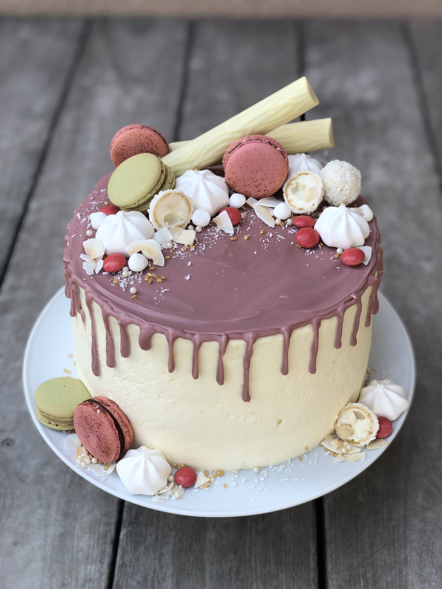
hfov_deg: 28.0
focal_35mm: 52
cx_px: 221
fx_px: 885
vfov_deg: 36.8
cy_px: 294
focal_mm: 6
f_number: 2.4
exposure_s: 1/212
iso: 16
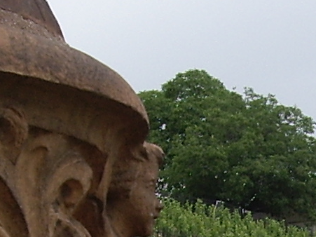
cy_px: 524
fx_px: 2510
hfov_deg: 7.1
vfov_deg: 5.3
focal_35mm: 275
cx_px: 433
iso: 50
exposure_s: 1/250
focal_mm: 7.9
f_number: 5.6
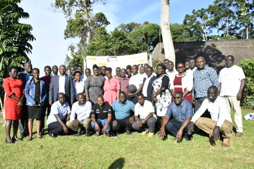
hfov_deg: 61.9
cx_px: 127
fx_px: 212
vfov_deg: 43.6
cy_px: 84
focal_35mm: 30
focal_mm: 20
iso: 16000
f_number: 22
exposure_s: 1/3200
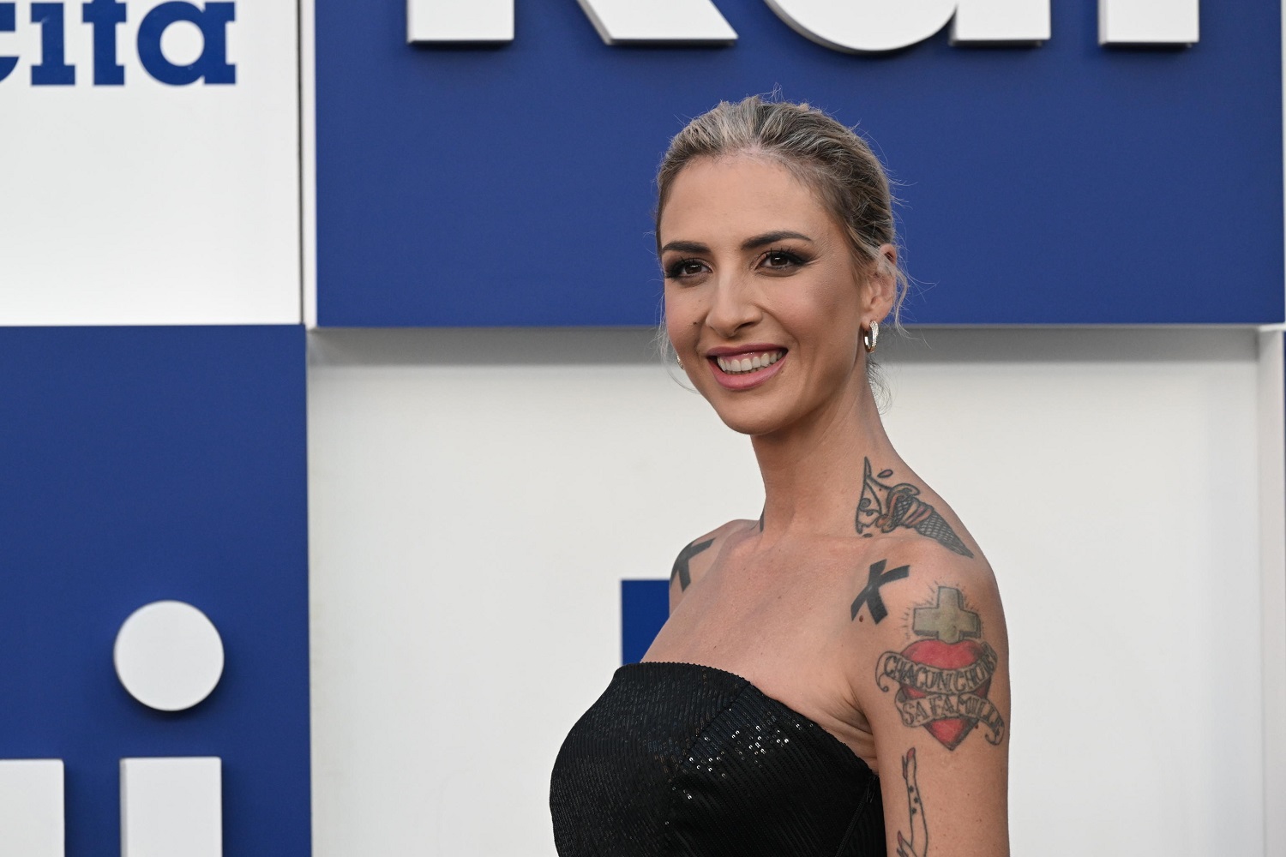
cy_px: 428
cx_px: 643
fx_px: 7144
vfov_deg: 6.9
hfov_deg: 10.3
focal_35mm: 200
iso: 2500
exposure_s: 1/1250
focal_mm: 200
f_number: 6.3
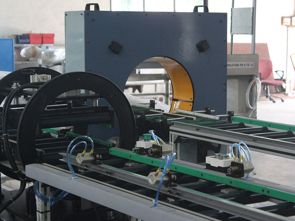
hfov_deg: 61.7
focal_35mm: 29
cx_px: 148
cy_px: 110
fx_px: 247
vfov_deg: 48.2
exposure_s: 1/126
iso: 32
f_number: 2.2
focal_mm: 4.15
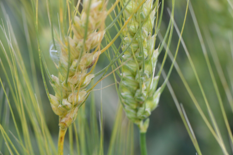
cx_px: 95
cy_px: 84
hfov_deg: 7.7
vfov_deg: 5.1
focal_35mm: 267
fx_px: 1726
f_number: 8
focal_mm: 105
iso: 220
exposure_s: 1/125
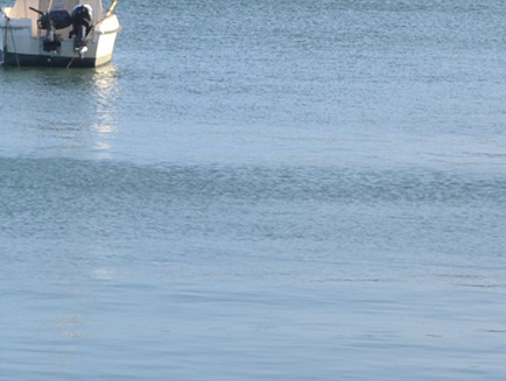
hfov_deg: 7.0
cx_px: 480
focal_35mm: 283
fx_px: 4142
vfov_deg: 5.2
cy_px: -253
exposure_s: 1/250
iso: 200
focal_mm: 45
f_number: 8
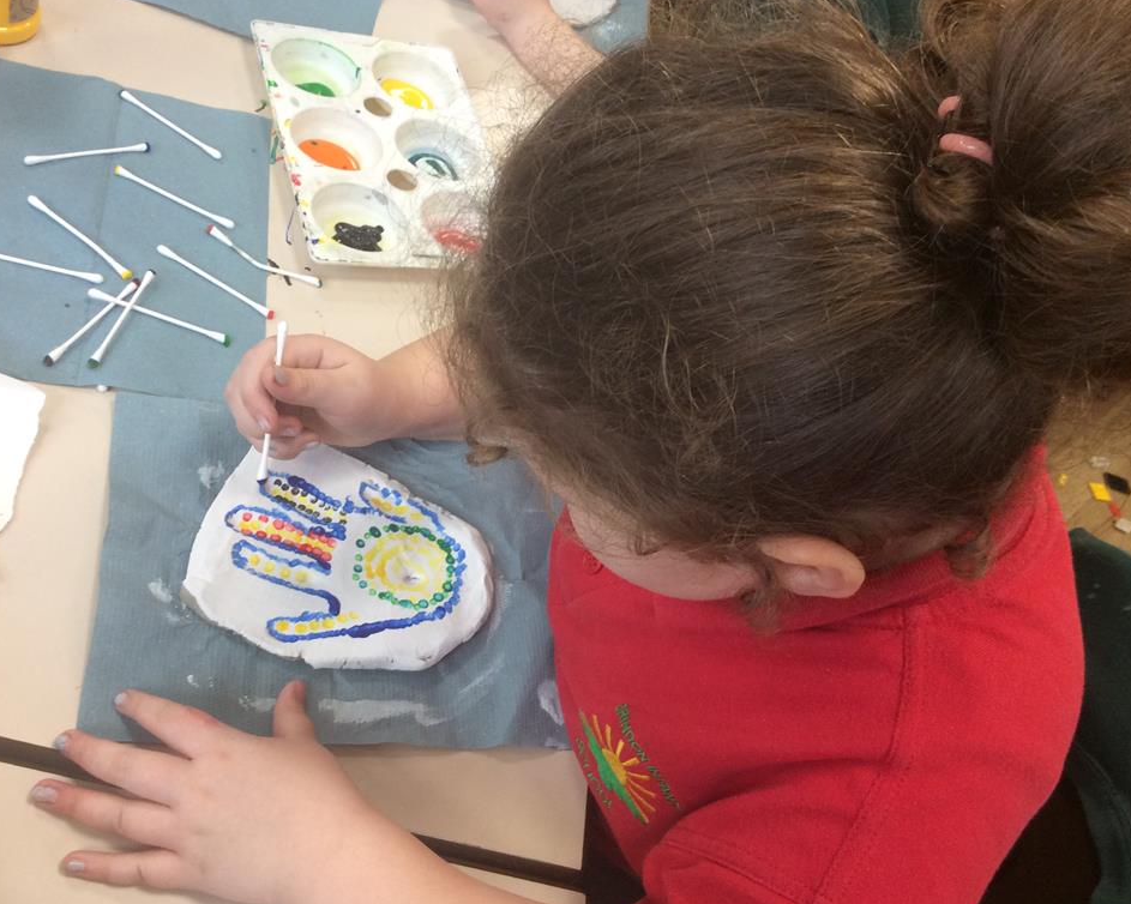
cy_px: 454
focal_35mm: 34
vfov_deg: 43.3
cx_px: 566
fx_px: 1138
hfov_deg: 52.9
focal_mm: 3.3
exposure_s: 1/25
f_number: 2.4
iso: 80
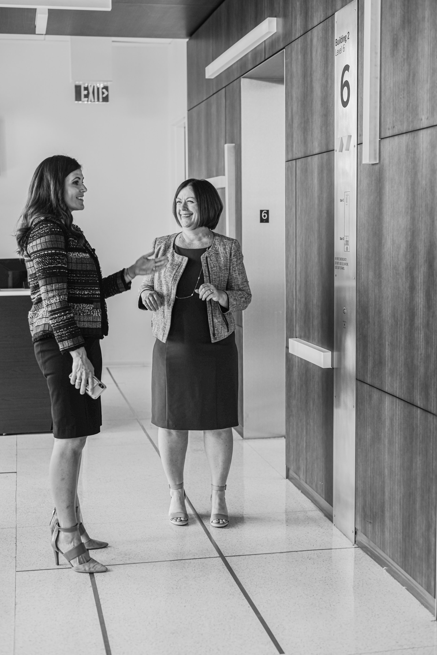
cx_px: 218
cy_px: 328
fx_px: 910
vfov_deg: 39.6
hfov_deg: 27.0
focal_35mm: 50
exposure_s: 1/125
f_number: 2.8
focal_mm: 50
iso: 160
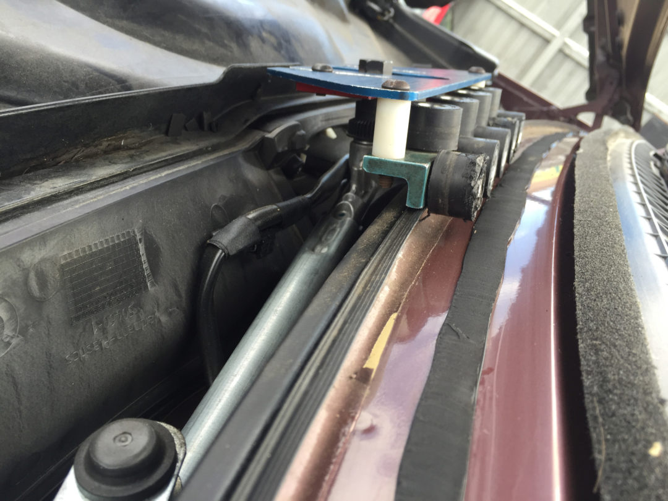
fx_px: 560
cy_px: 250
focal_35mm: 29
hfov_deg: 61.7
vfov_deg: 48.2
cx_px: 334
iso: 40
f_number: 2.2
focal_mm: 4.15
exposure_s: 1/120
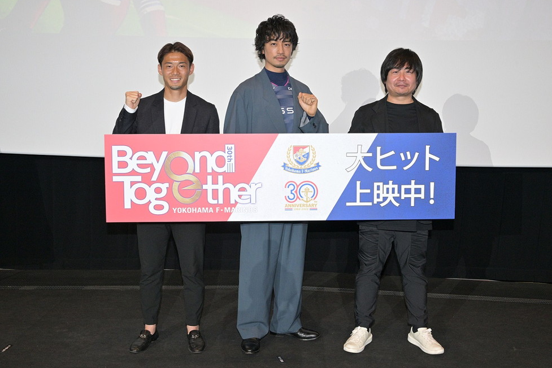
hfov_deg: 45.4
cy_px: 180
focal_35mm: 43
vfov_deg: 31.2
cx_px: 282
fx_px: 659
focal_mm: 42
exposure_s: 1/60
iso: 3200
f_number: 10
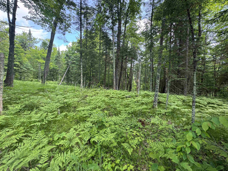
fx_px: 92
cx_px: 114
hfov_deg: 102.1
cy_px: 86
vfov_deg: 85.7
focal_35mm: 14
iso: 40
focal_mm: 2.22
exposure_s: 1/99
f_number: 2.2
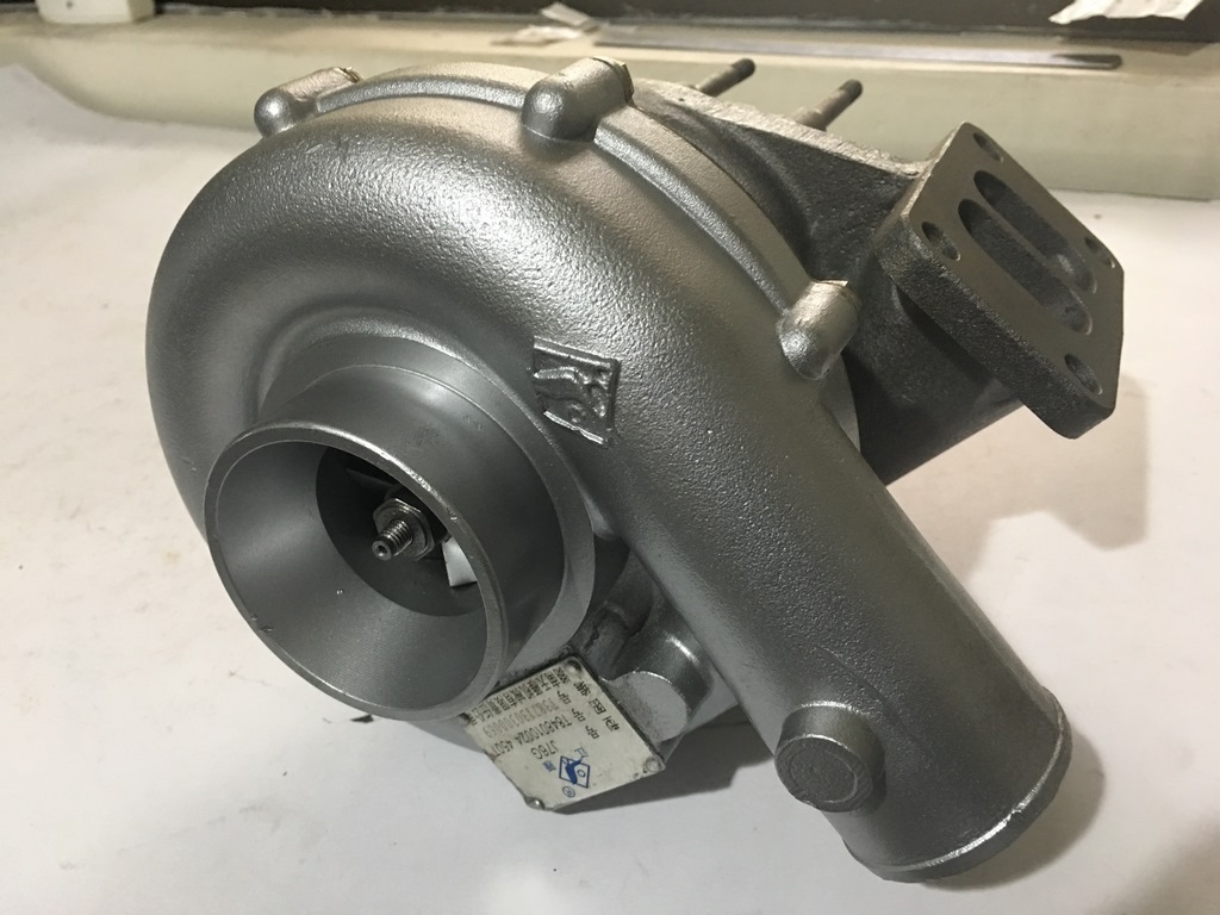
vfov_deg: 48.2
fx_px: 1022
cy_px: 458
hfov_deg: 61.7
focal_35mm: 29
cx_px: 610
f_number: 2.2
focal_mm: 4.15
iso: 50
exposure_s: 1/4
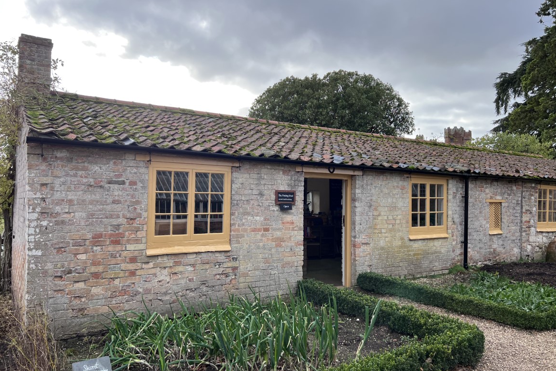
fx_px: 432
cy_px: 191
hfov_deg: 65.5
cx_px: 282
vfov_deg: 46.4
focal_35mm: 28
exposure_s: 1/808
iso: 50
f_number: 1.5
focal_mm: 5.7
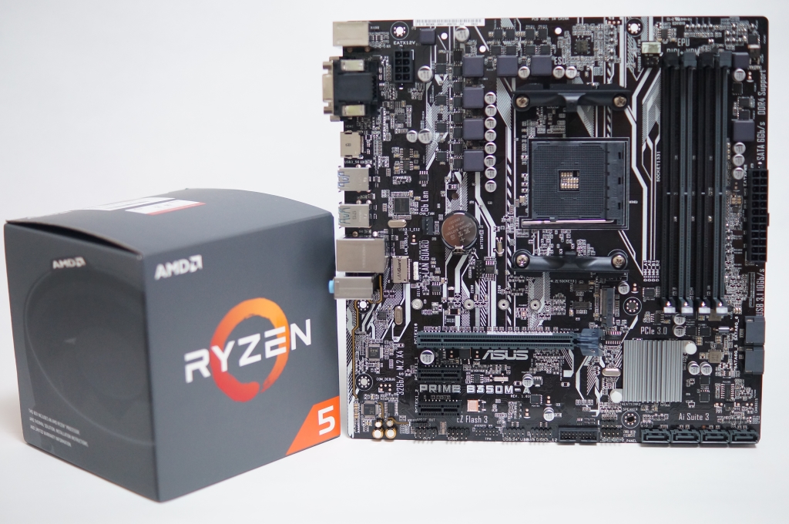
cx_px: 394
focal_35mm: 52
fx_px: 1149
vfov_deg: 25.7
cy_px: 262
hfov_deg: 37.9
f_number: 2.2
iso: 800
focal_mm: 35
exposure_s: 1/60
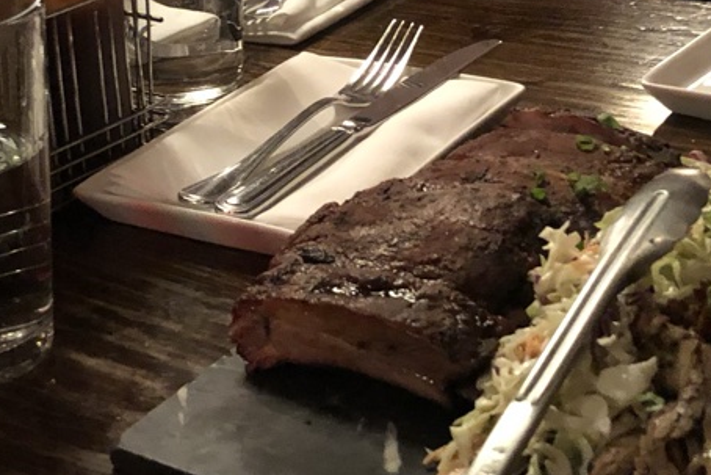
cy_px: -20
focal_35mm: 77
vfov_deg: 17.3
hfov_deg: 26.3
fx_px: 1521
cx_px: 370
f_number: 1.8
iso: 200
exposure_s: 1/4
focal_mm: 3.99
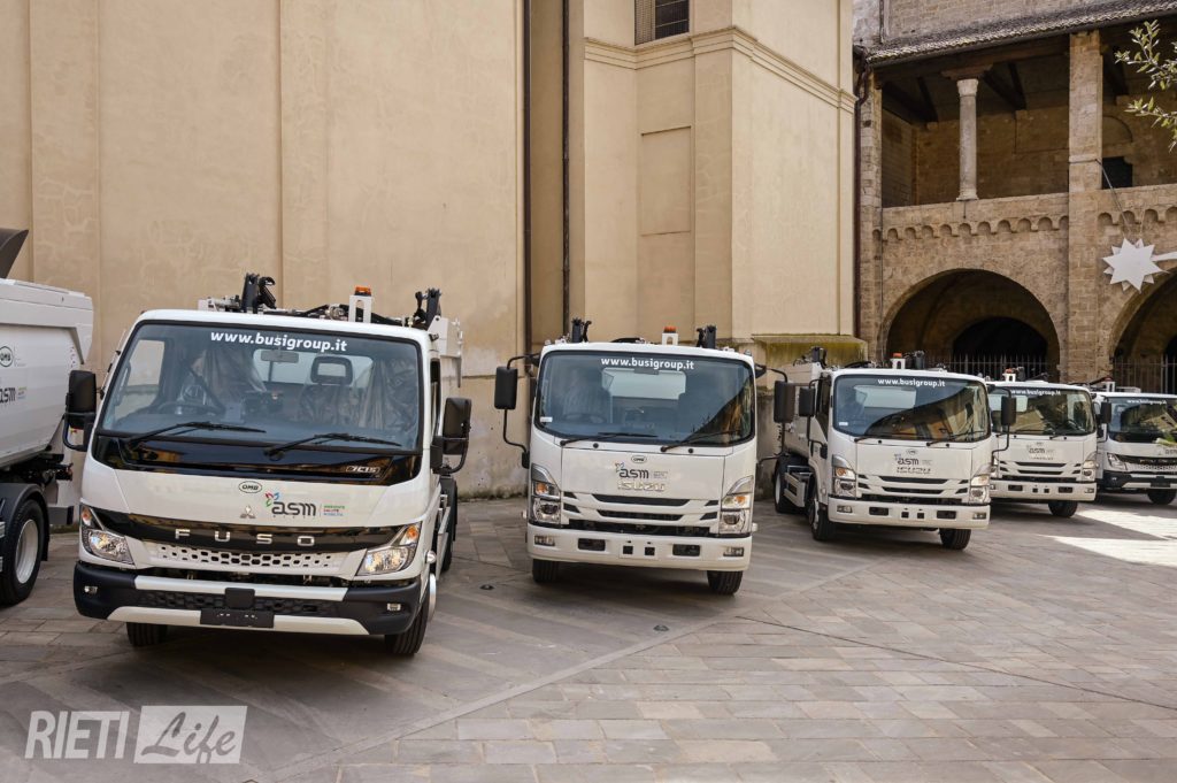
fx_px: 947
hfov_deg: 63.7
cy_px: 392
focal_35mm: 29
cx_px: 588
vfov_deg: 44.9
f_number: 4
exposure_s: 1/640
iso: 200
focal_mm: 29
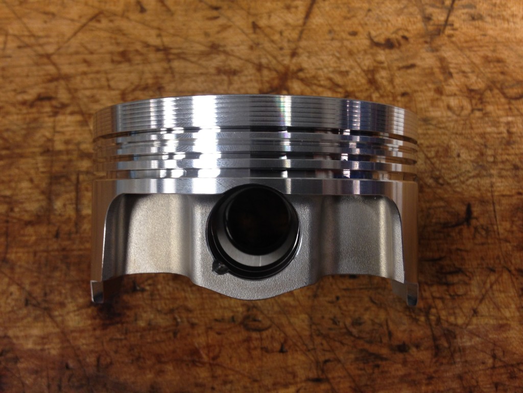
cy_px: 196
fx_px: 499
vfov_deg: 42.9
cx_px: 262
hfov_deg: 55.4
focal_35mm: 33
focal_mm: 4.12
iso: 80
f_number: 2.4
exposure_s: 1/20
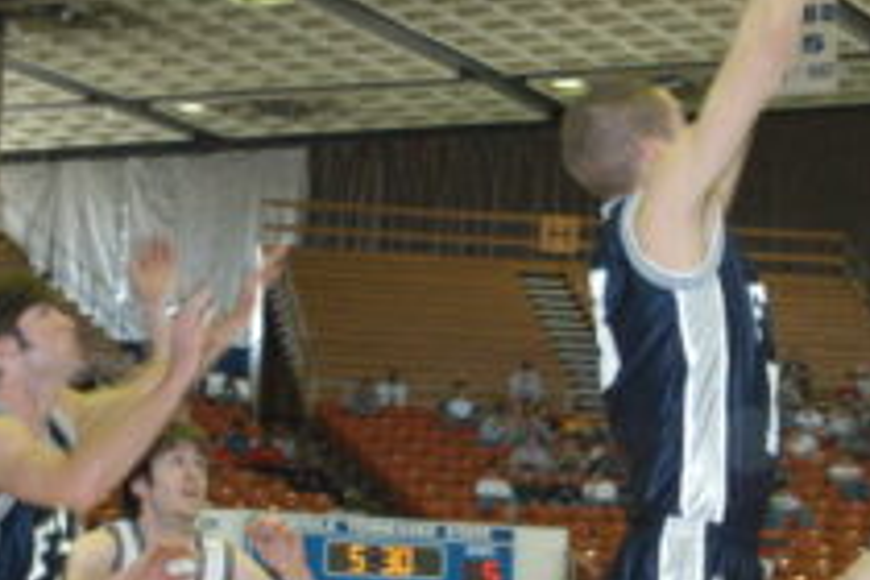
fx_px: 3262
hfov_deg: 15.0
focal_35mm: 135
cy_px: 356
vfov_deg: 10.2
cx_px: 853
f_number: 5.6
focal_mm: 36
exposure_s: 1/80
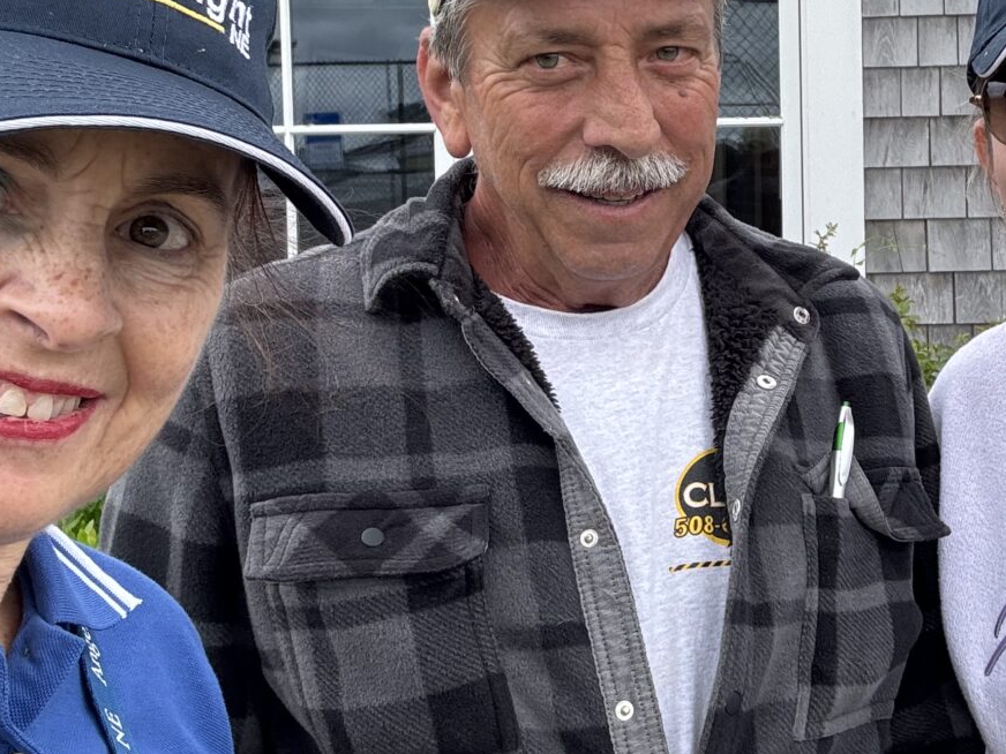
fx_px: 1569
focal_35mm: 54
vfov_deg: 26.7
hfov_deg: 34.7
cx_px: 760
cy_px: 206
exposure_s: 1/122
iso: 20
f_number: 1.9
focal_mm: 2.69
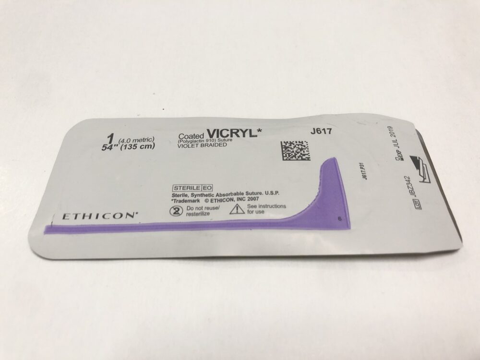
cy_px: 180
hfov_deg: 63.4
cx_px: 240
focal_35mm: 28
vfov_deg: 49.7
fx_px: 388
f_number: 1.8
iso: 40
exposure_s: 1/24
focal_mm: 3.99
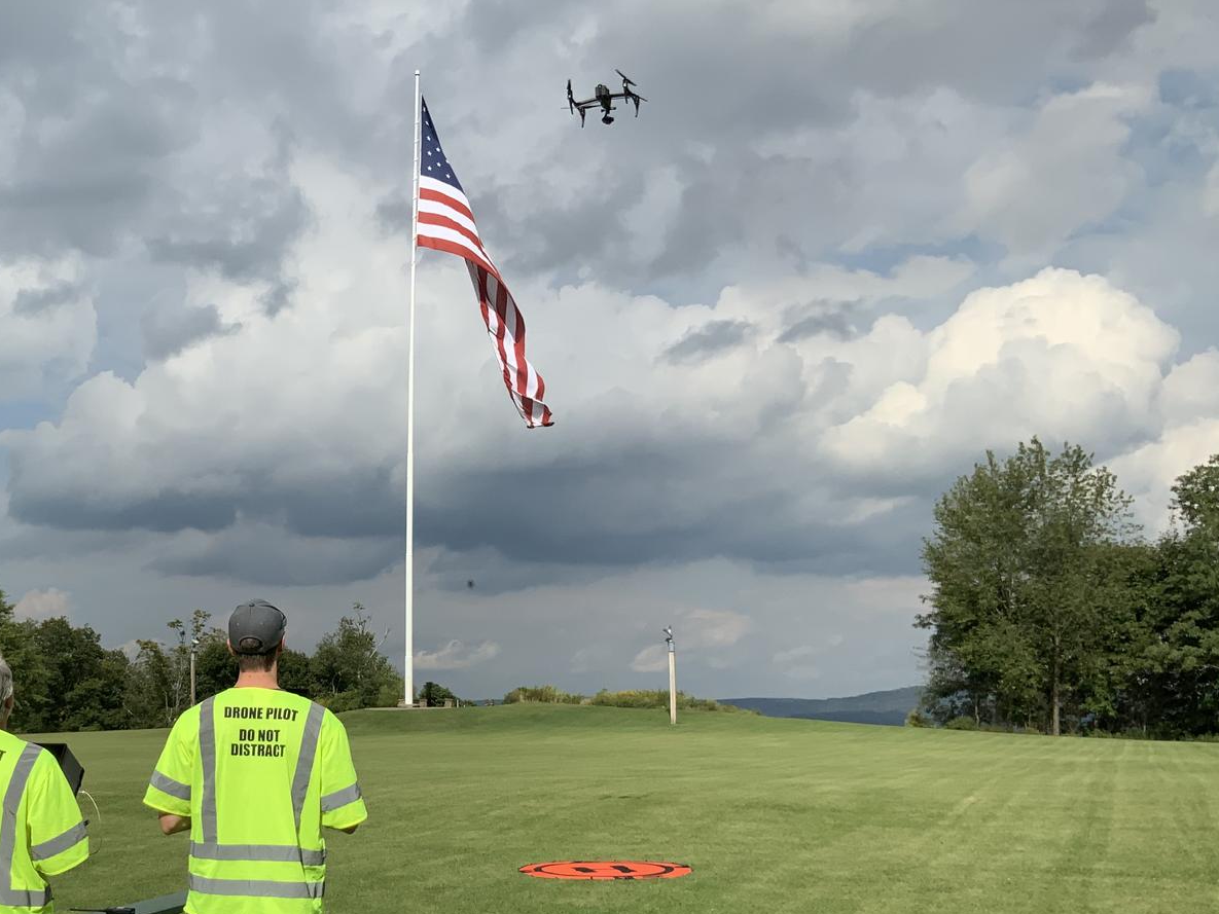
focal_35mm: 47
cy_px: 590
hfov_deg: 39.2
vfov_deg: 30.7
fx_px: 1655
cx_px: 289
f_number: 1.8
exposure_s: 1/3534
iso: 16
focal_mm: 3
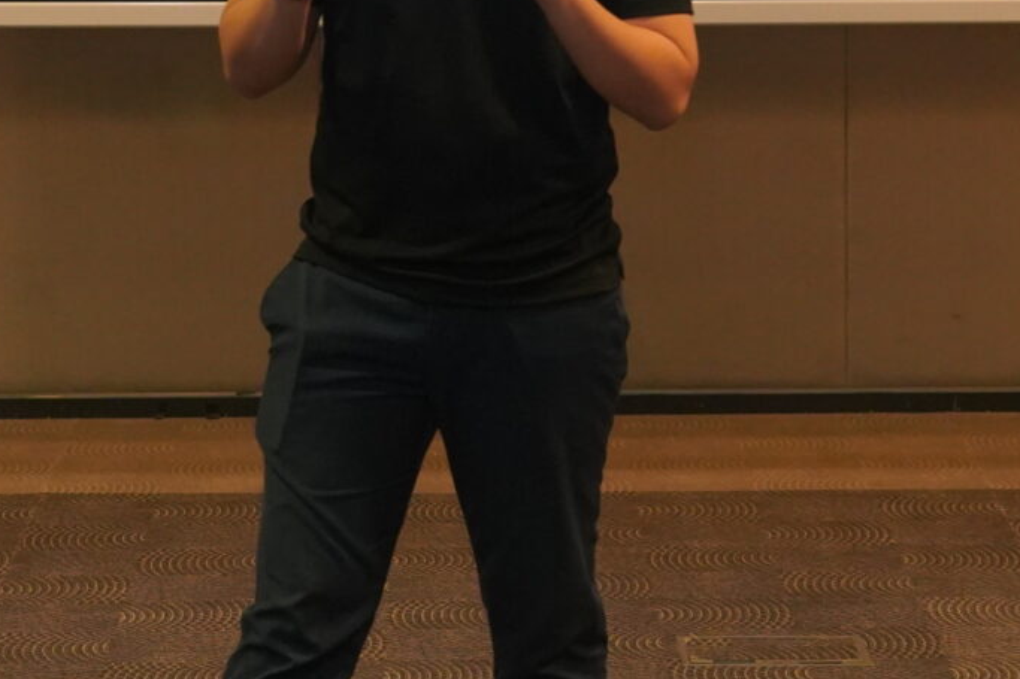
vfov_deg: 8.6
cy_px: -54
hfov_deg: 12.9
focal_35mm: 159
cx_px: 530
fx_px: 4504
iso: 4000
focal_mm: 53
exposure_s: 1/160
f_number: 4.5
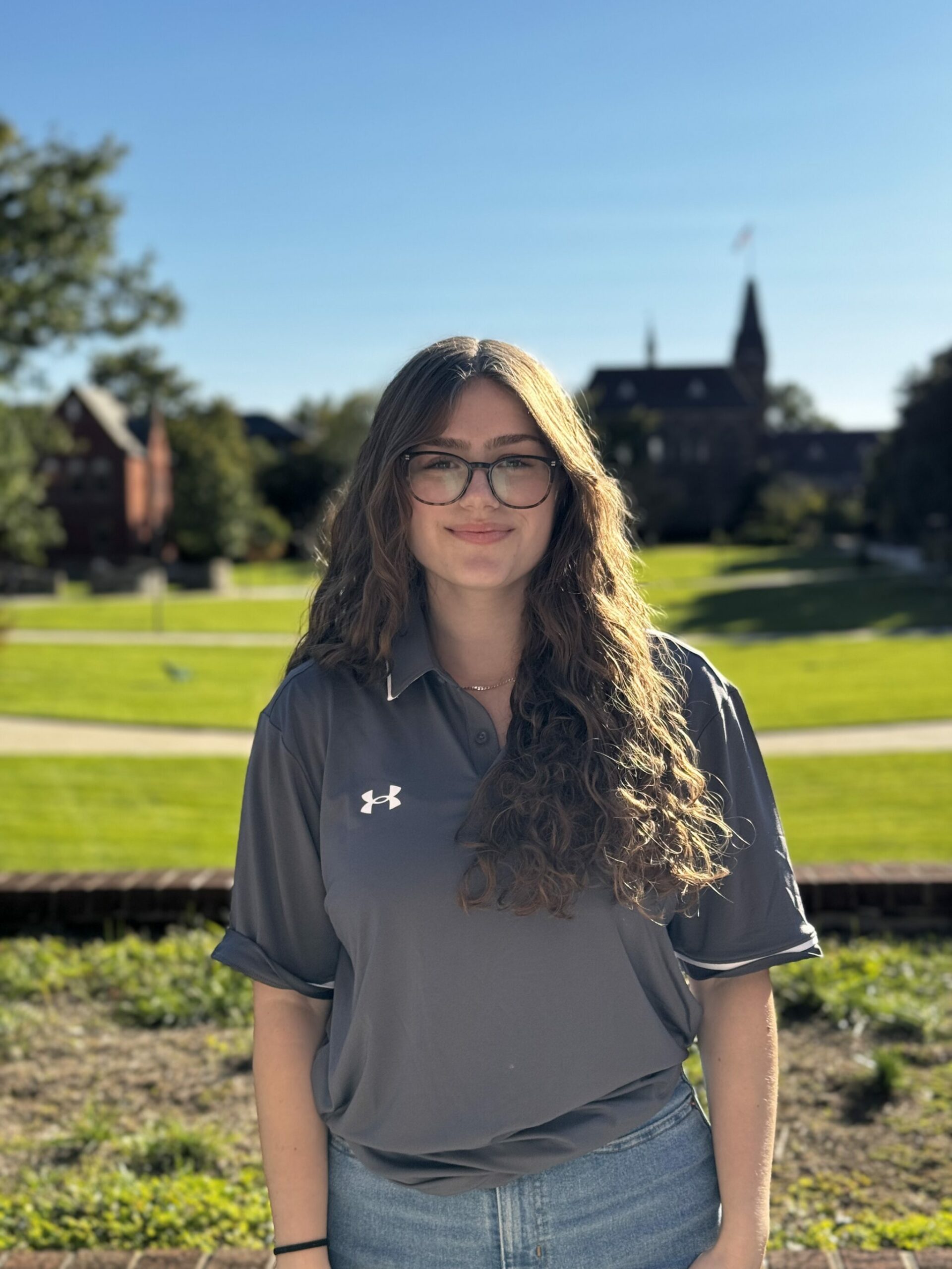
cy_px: 634
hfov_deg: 30.3
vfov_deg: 39.7
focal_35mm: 48
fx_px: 1760
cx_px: 476
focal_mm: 6.76
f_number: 1.78
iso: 64
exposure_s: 1/2331
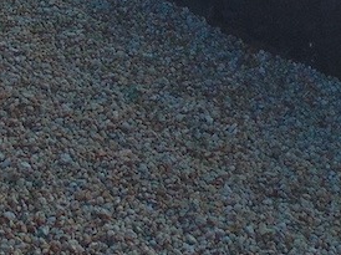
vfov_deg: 9.6
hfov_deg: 14.3
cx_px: 49
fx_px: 1348
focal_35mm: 137
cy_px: -358
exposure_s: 1/200
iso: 80
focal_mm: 4.5
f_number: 7.7
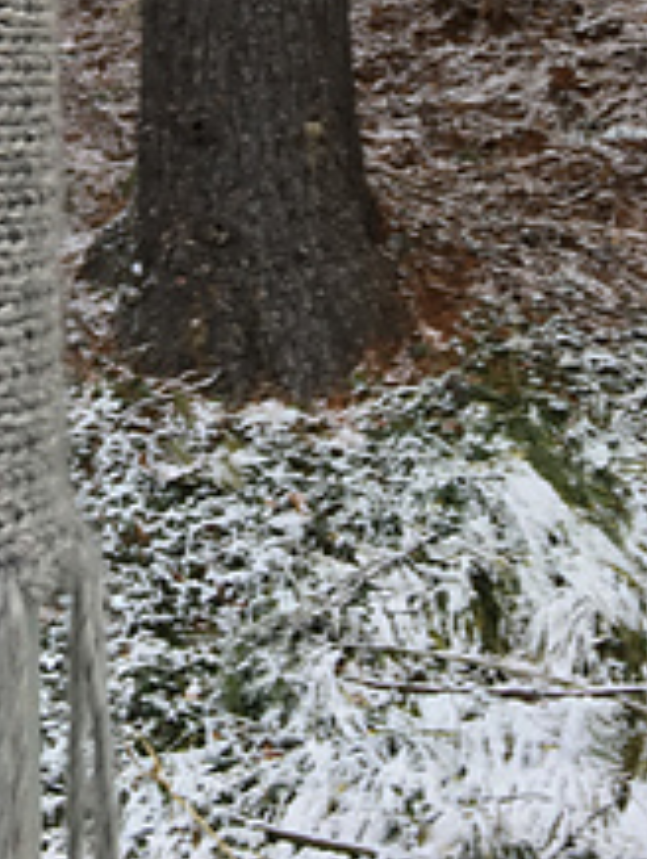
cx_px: -241
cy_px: -363
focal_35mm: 85
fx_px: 2114
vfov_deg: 20.3
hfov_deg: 16.3
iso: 25
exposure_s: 1/120
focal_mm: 4.15
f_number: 2.2
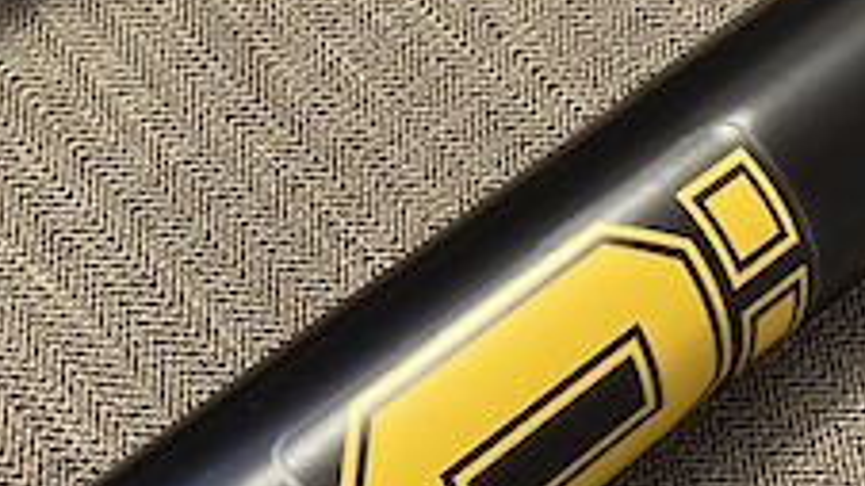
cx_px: 513
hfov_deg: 19.8
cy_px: 19
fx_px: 2477
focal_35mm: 108
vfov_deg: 11.1
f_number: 1.8
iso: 640
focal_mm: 3.99
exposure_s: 1/30
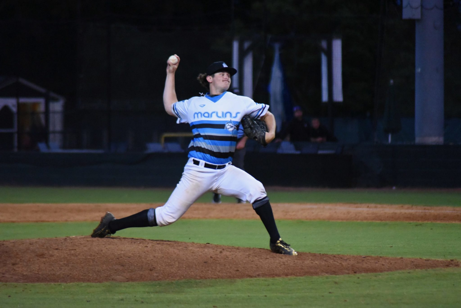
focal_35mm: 300
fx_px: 3843
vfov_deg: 4.6
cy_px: 154
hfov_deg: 6.9
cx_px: 230
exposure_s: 1/800
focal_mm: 300
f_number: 5.6
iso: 12800
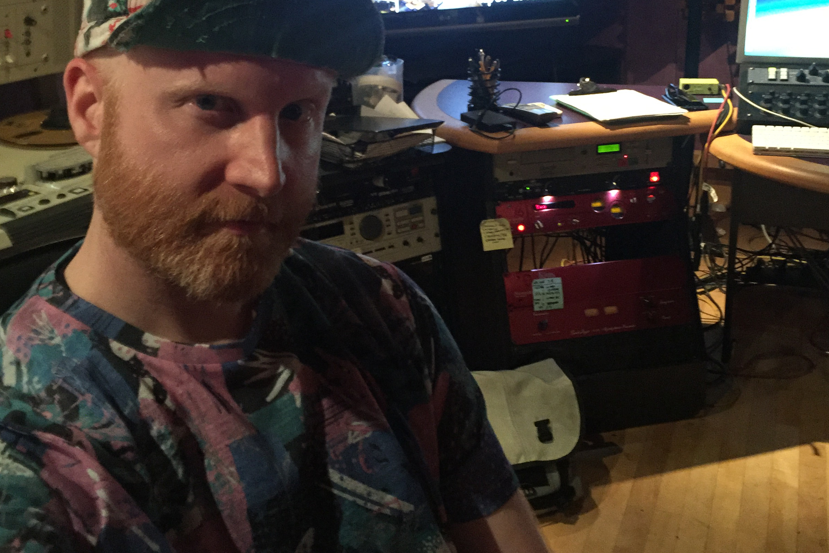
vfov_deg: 32.3
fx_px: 944
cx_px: 418
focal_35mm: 41
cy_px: 171
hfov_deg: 47.4
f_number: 2.2
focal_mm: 4.15
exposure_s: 1/15
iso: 400
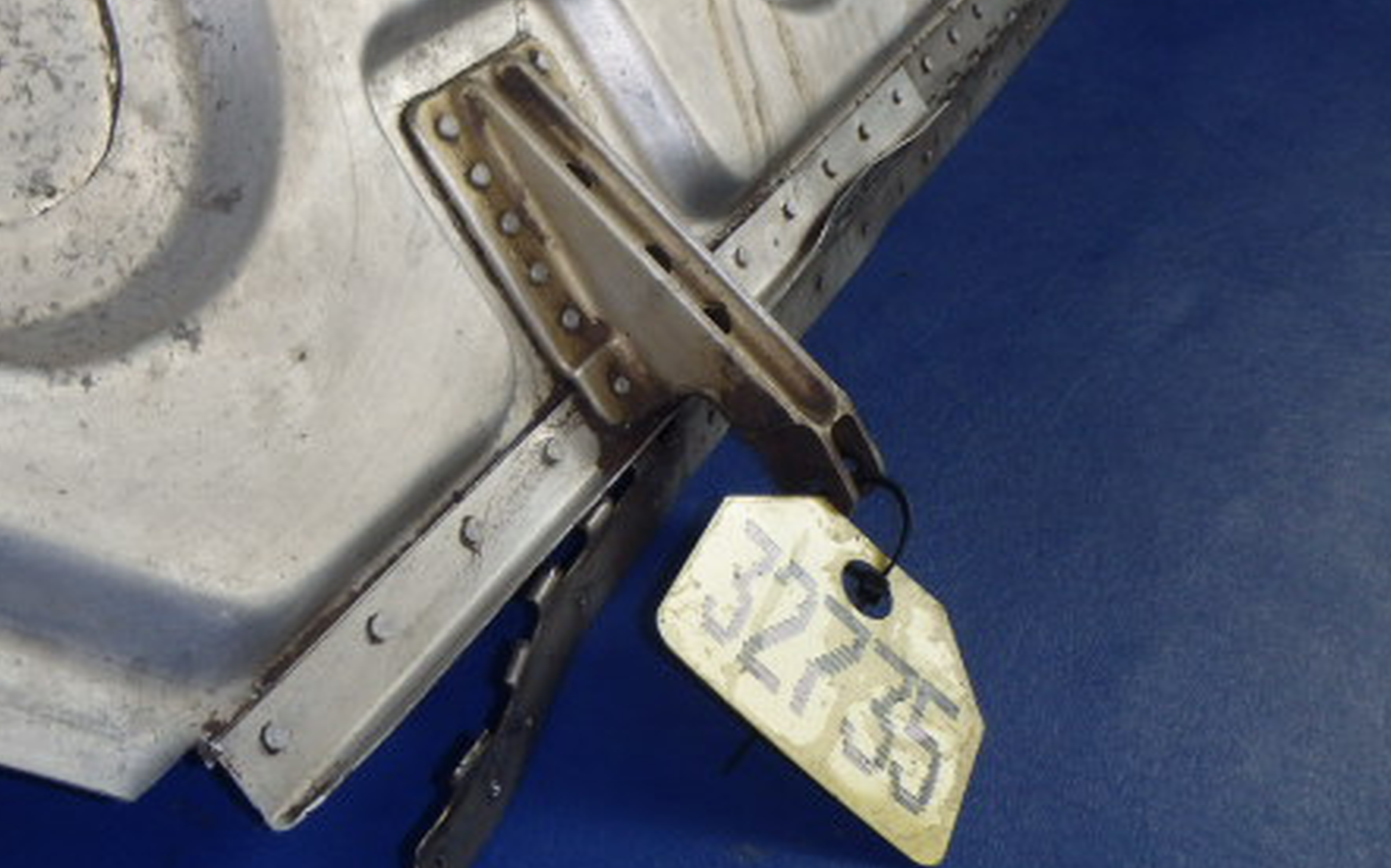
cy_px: 327
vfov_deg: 29.7
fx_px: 1630
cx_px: 655
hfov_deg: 46.2
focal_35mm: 43
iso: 200
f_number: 3.9
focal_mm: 5
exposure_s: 1/60
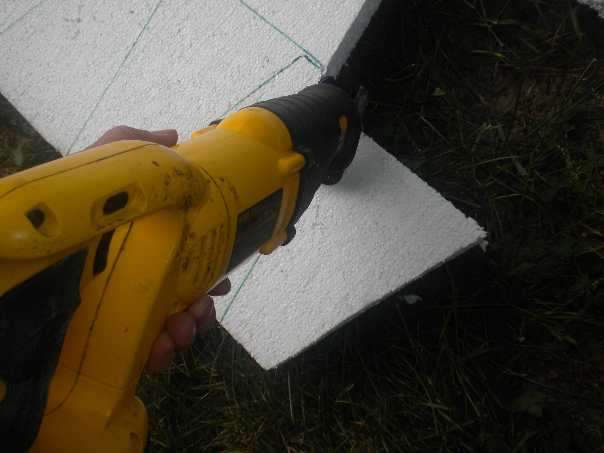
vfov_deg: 40.7
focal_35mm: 35
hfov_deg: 52.6
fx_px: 611
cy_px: 226
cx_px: 302
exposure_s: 1/233
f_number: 4.6
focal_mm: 6.3
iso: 80
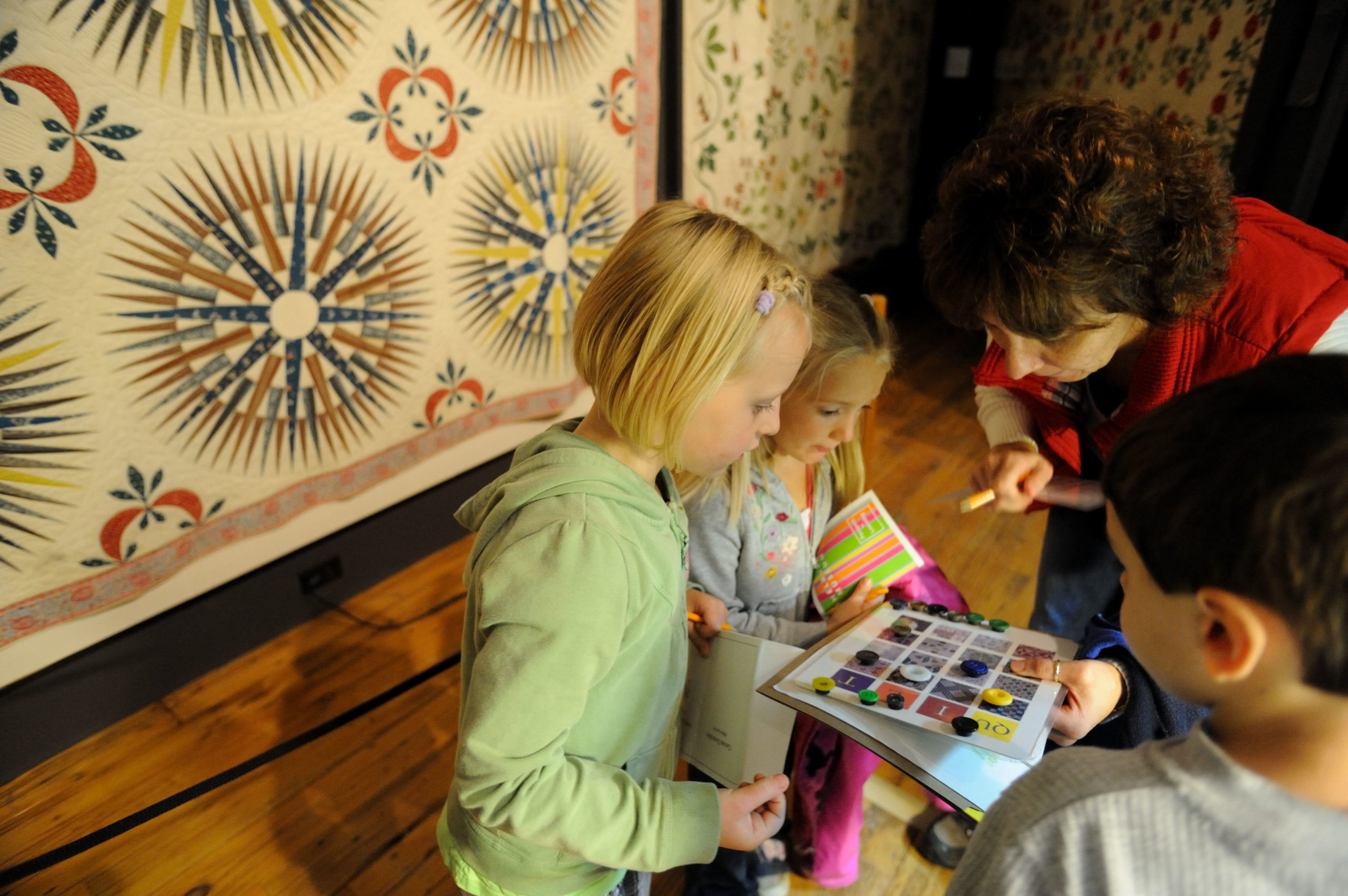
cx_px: 674
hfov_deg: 84.0
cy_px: 448
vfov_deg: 61.9
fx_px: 748
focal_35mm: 20
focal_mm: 20
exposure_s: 1/50
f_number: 3.5
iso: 3200
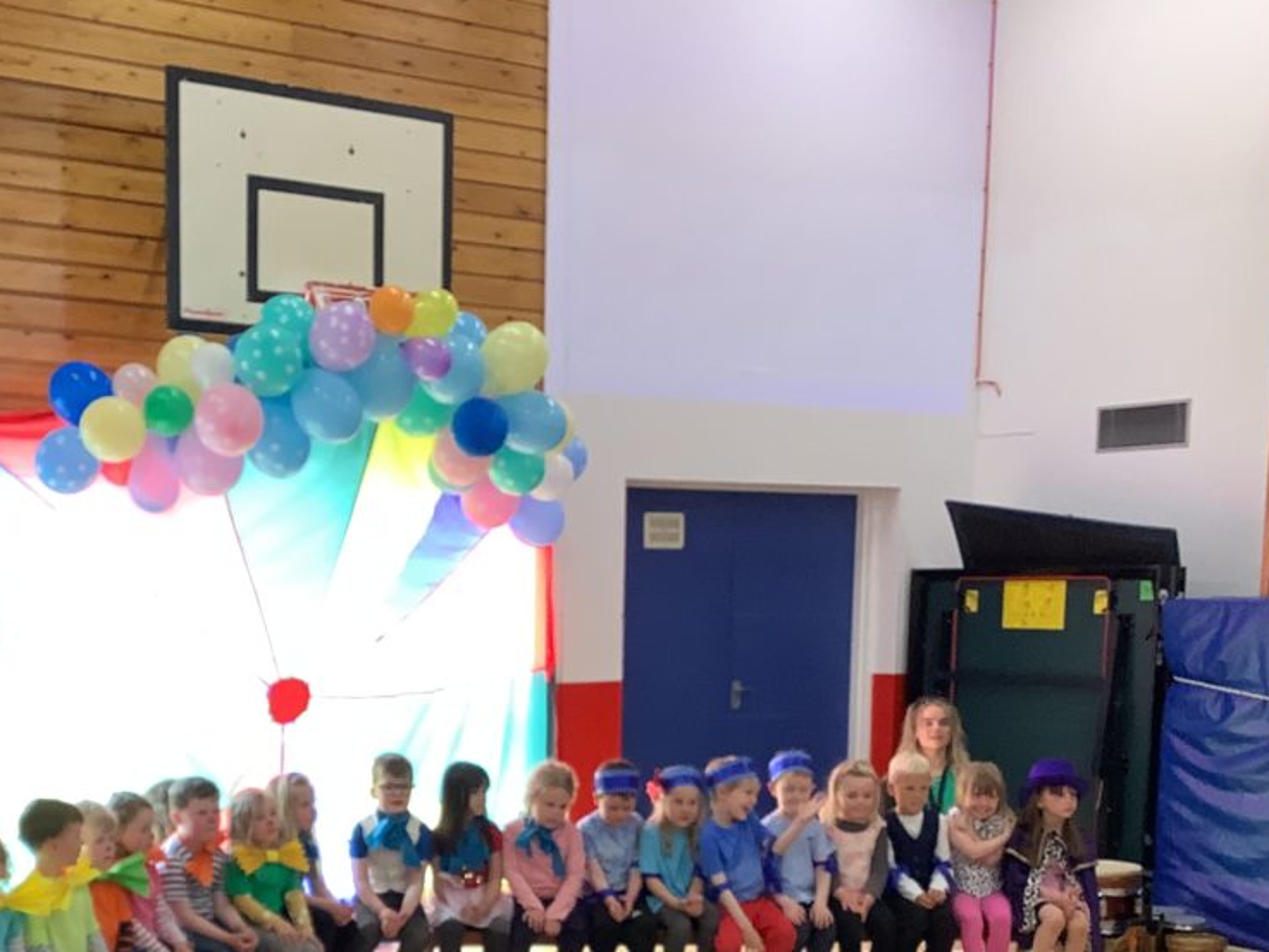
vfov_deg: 26.8
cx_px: 417
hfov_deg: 35.8
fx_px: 1943
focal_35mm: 53
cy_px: 801
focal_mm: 3.3
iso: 80
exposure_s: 1/50
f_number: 2.4
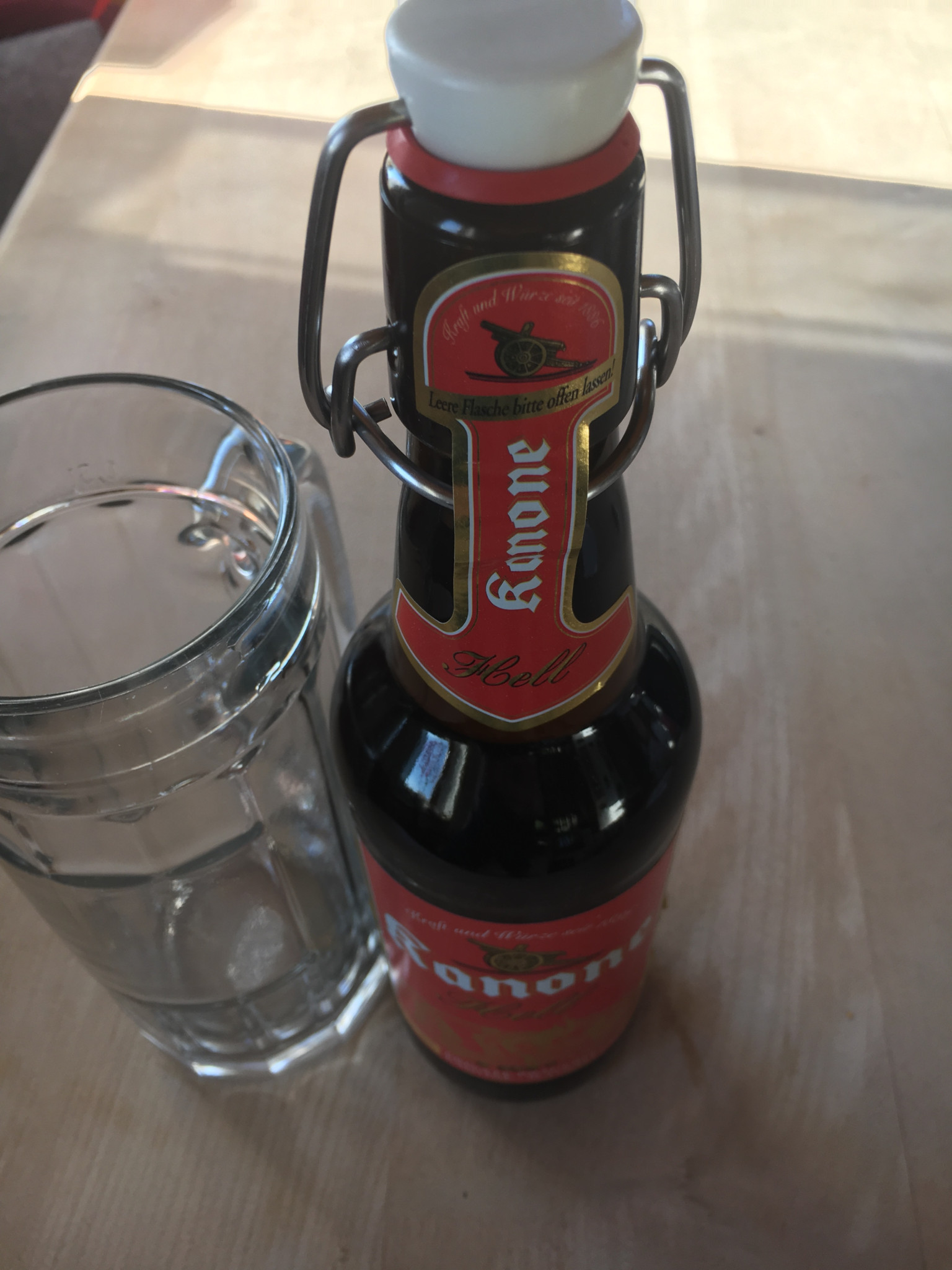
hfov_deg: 48.2
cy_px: 635
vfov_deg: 61.7
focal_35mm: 29
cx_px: 476
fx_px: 1063
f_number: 2.2
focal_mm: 4.15
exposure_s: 1/100
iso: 25
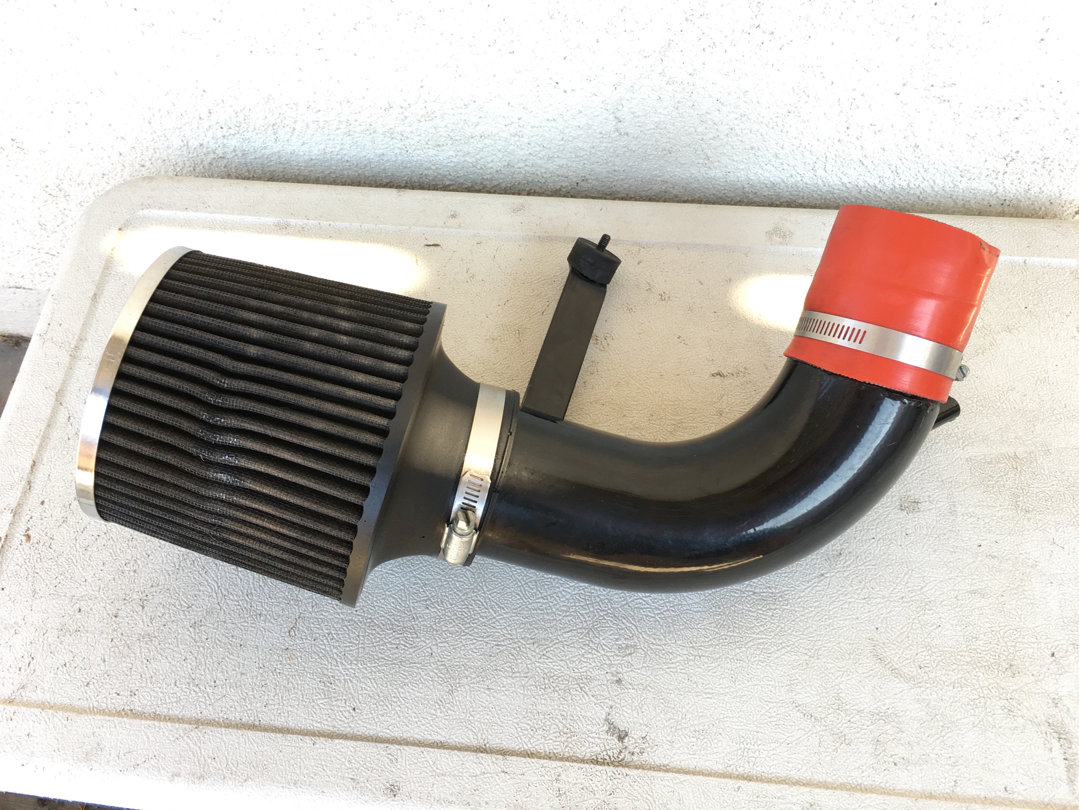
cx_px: 540
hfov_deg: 61.7
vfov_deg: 48.2
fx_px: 904
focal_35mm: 29
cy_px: 405
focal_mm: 4.15
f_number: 2.2
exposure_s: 1/60
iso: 32
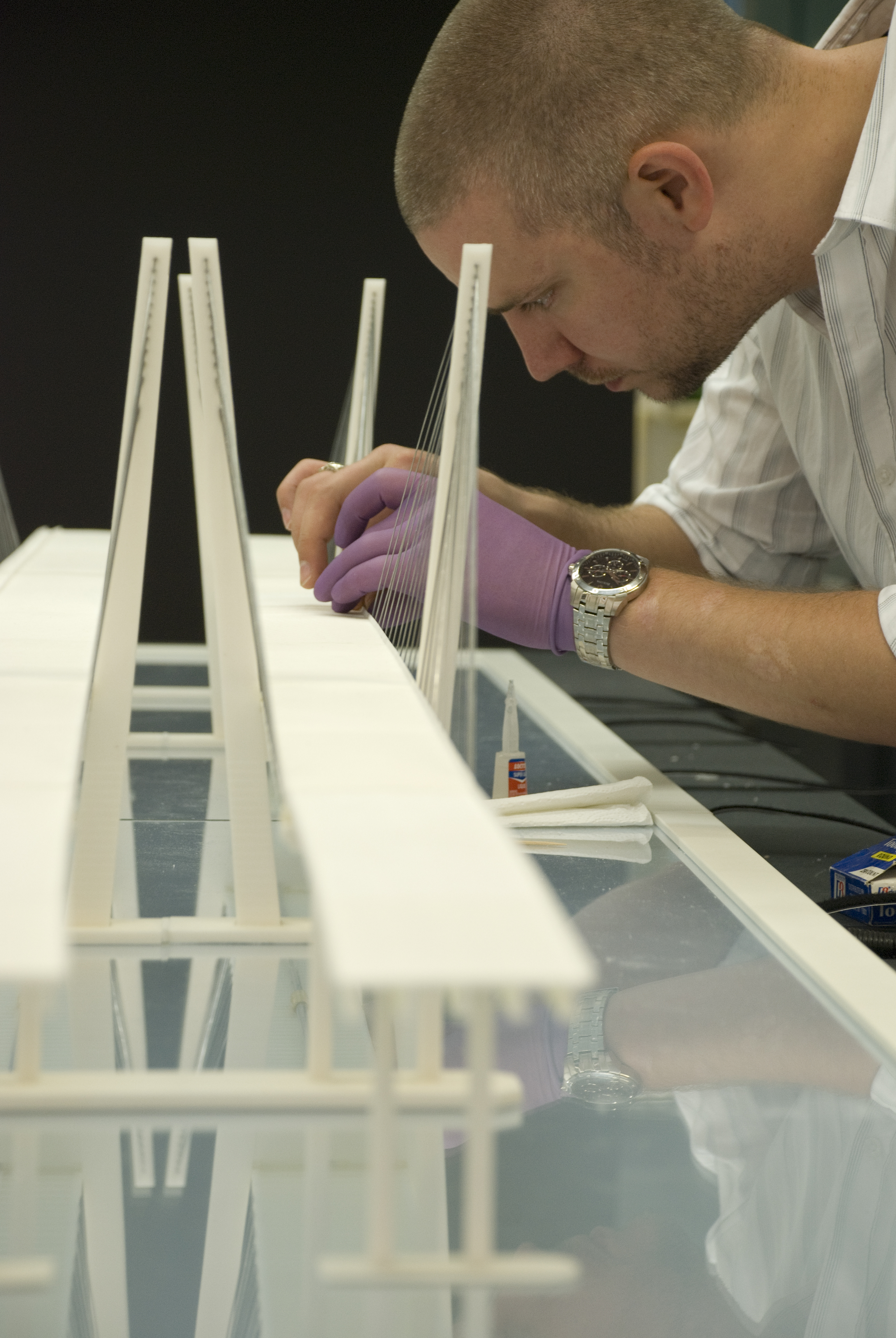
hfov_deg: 11.5
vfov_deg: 17.0
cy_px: 669
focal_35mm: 120
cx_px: 448
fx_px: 4467
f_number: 5.6
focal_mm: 80
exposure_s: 1/15
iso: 400
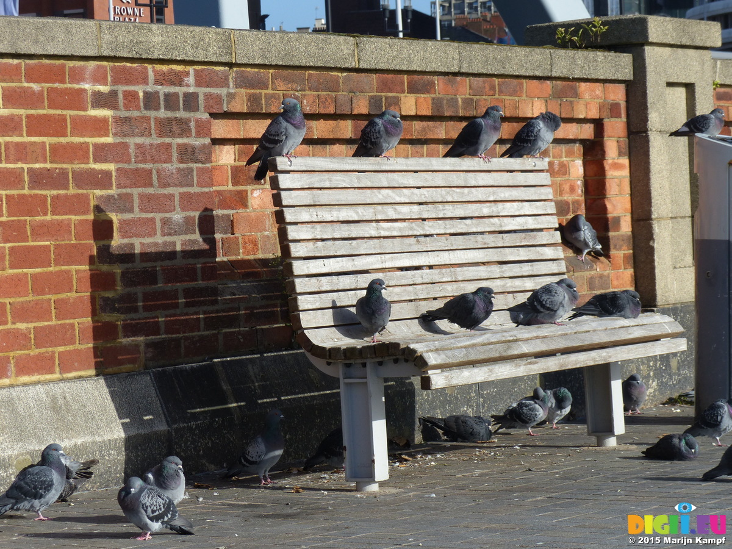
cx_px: 366
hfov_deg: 15.4
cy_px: 274
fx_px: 2707
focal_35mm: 128
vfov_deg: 11.6
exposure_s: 1/1000
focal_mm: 23.1
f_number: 4
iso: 100
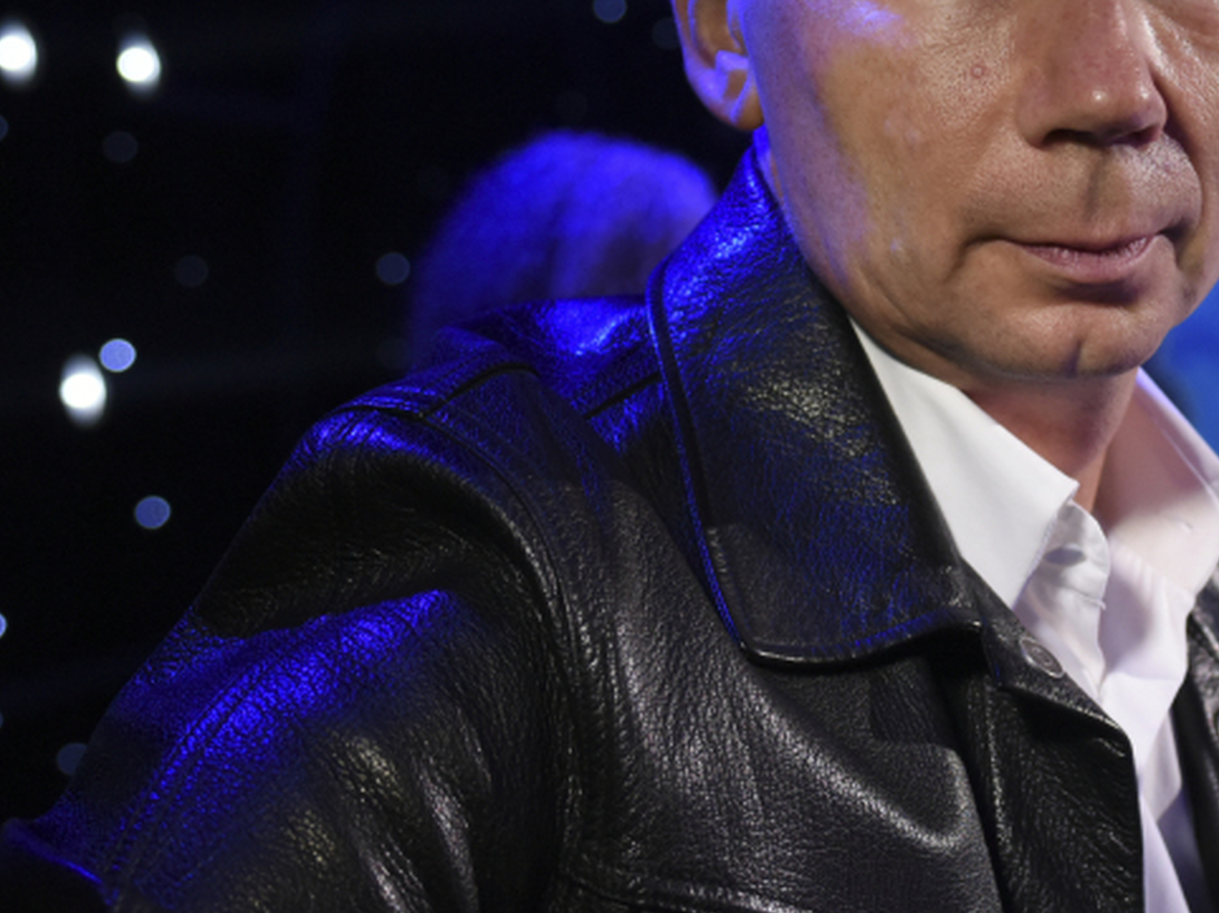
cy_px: 293
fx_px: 3203
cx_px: 1173
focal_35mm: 91
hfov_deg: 20.9
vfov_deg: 16.2
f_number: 4.5
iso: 2000
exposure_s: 1/200
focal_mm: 38
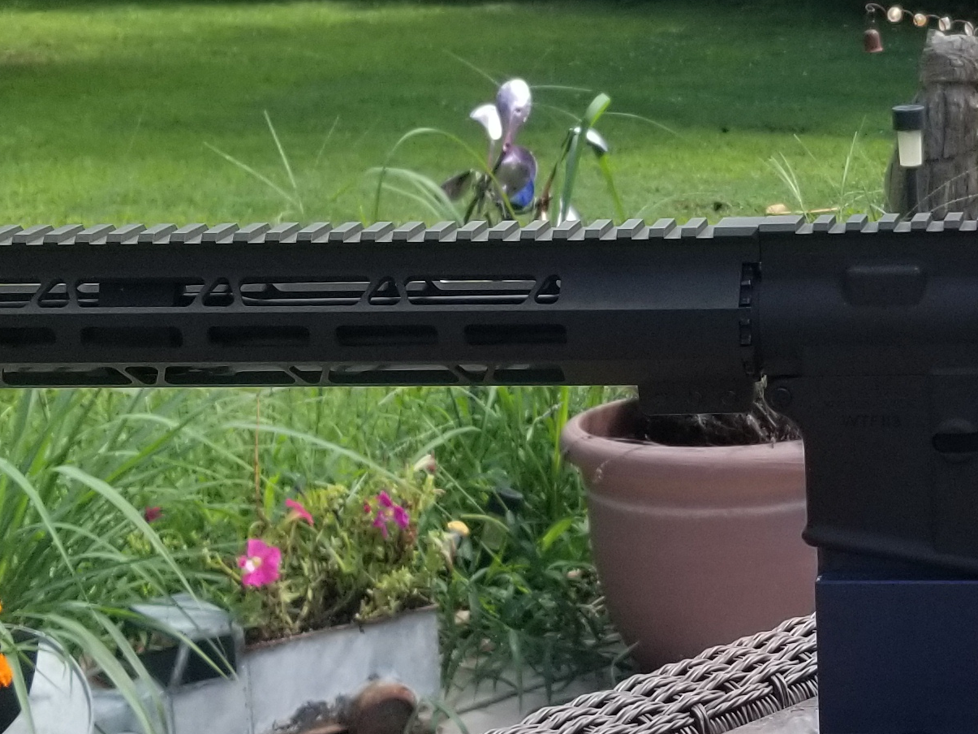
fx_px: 2458
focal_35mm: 87
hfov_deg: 21.9
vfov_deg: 17.0
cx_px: 918
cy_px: 314
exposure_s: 1/1156
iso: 50
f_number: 1.7
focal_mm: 4.3
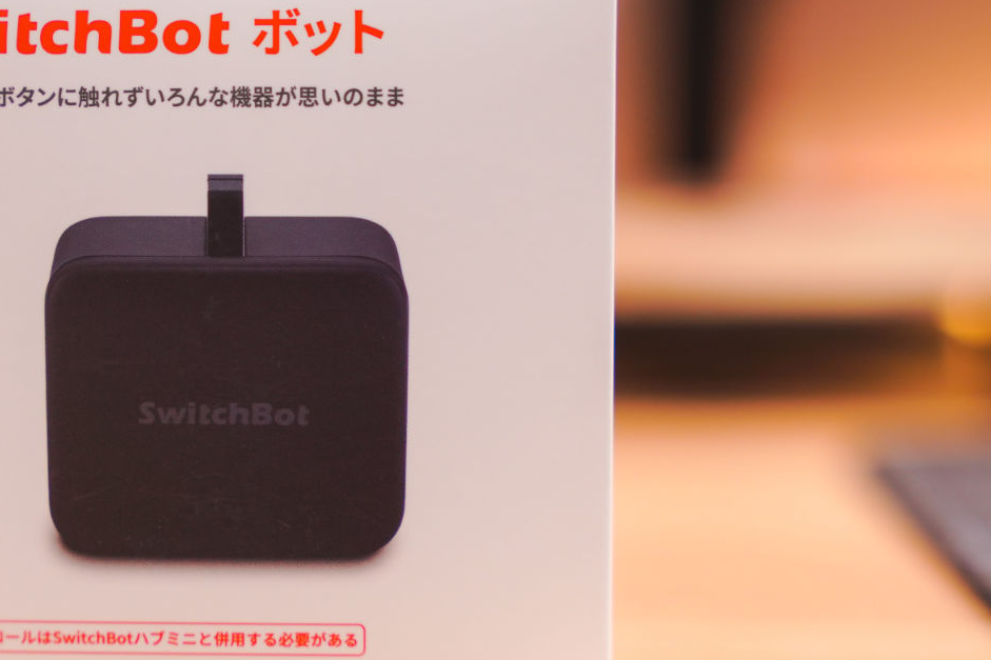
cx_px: 230
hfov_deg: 17.1
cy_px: 285
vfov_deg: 11.5
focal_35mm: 119
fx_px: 3275
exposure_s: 1/40
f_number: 4
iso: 1000
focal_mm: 70
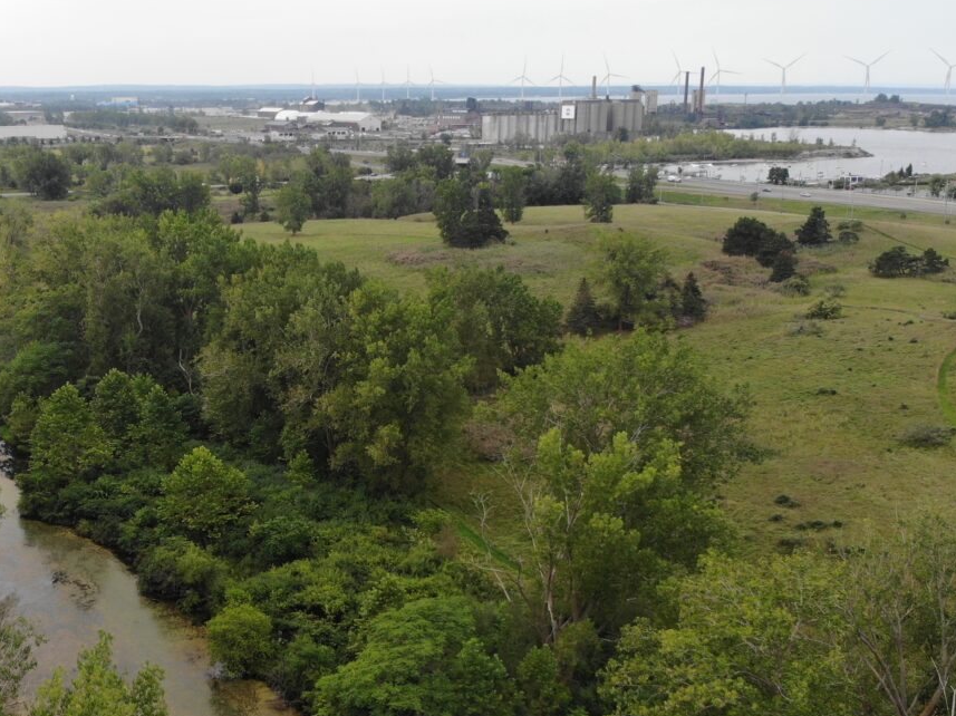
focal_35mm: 43
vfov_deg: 32.8
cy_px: 554
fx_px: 1187
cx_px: 318
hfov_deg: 43.3
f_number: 2.8
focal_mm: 4.5
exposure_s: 1/555
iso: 100
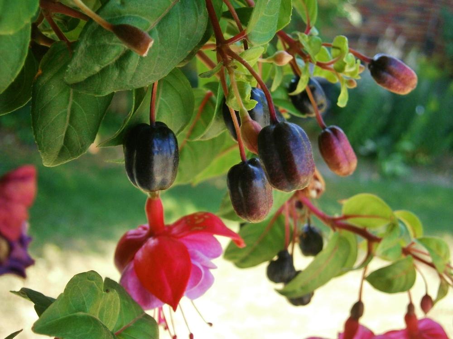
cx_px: 226
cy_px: 170
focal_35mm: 47
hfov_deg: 40.4
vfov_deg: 30.9
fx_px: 615
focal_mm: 8.3
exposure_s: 1/250
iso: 320
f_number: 3.4
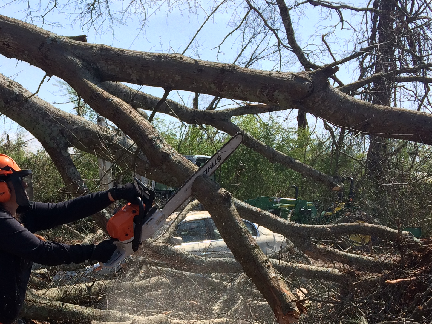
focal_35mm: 60
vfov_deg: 23.9
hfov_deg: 31.5
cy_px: 275
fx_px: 749
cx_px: 101
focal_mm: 4.15
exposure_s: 1/2053
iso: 32
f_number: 2.2
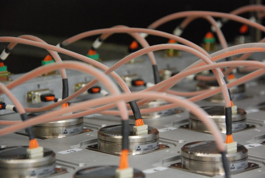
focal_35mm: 174
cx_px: 132
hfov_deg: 11.8
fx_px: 1282
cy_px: 89
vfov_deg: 7.9
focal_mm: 116
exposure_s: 1/15
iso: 1600
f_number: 6
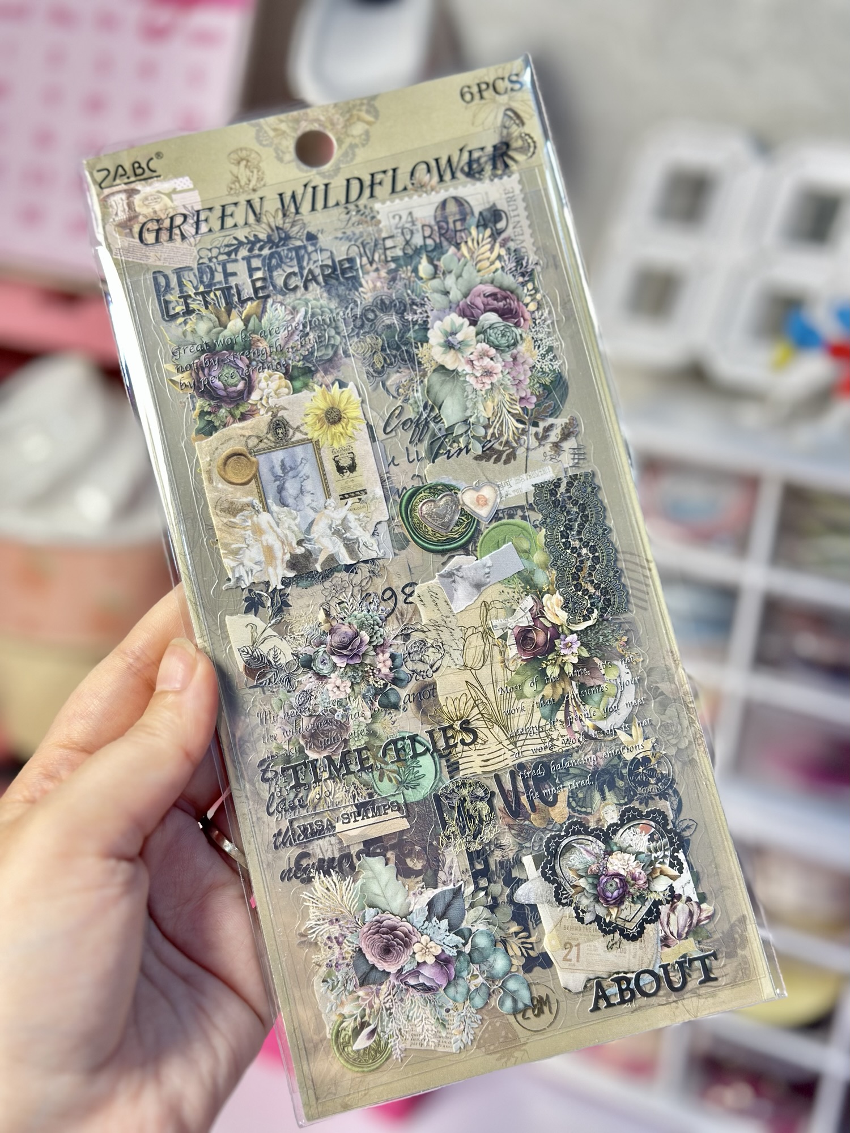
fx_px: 1572
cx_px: 425
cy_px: 566
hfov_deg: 30.3
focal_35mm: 48
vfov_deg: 39.7
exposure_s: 1/100
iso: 100
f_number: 1.78
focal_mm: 6.86
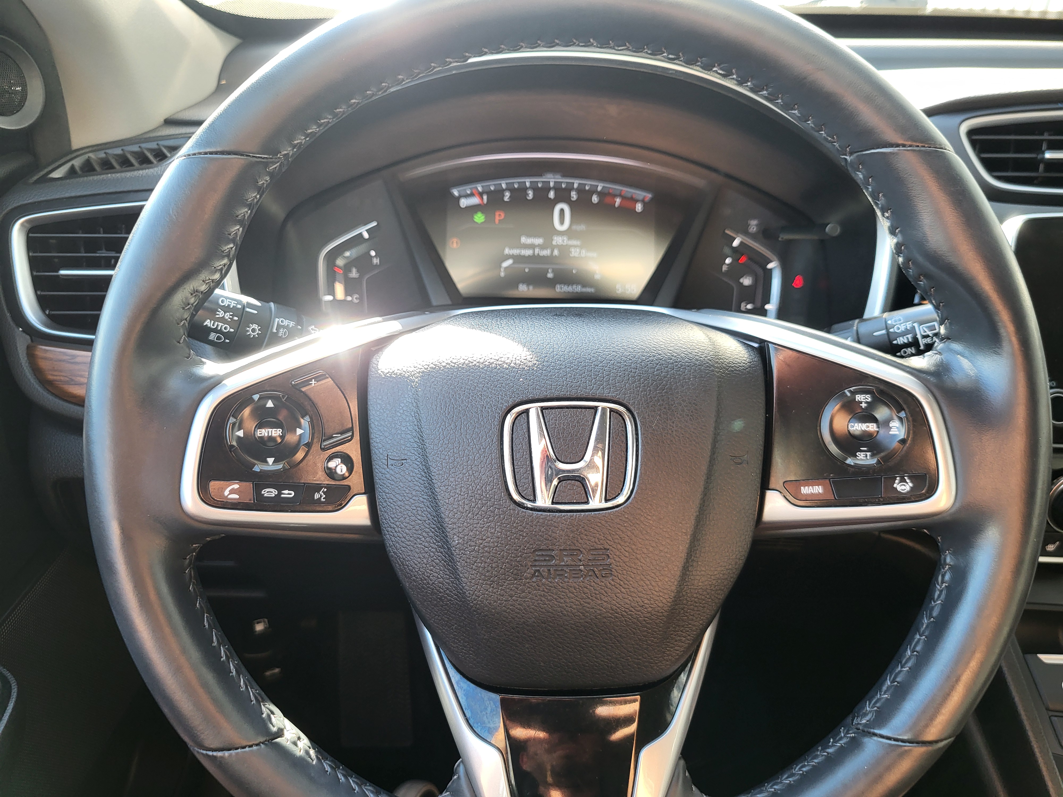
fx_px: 798
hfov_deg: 67.3
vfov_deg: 53.1
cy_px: 398
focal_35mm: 26
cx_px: 532
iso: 125
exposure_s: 1/120
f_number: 1.8
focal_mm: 5.4
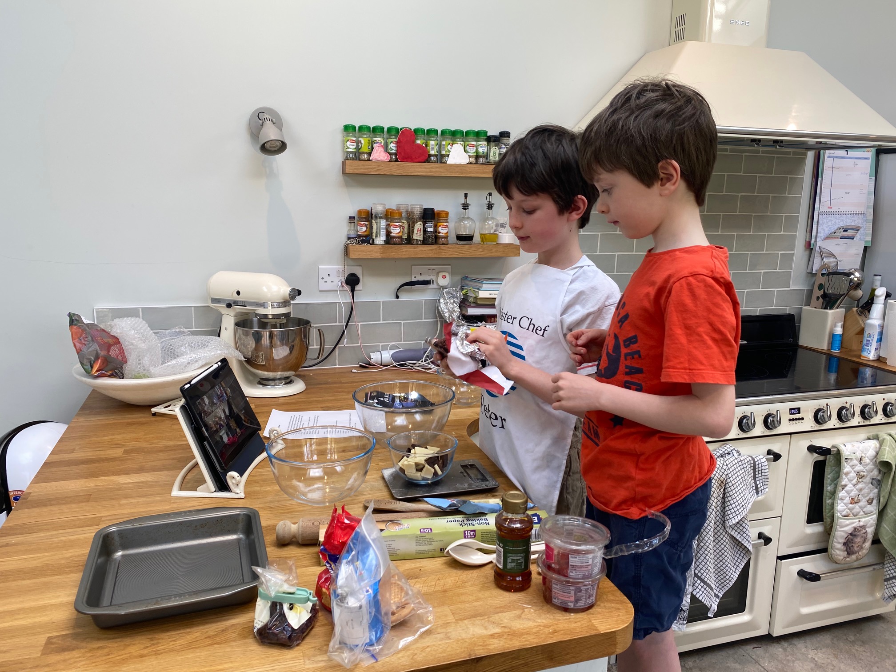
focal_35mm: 26
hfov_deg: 67.3
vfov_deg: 53.1
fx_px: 673
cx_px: 448
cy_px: 336
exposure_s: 1/100
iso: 40
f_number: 1.8
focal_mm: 4.25
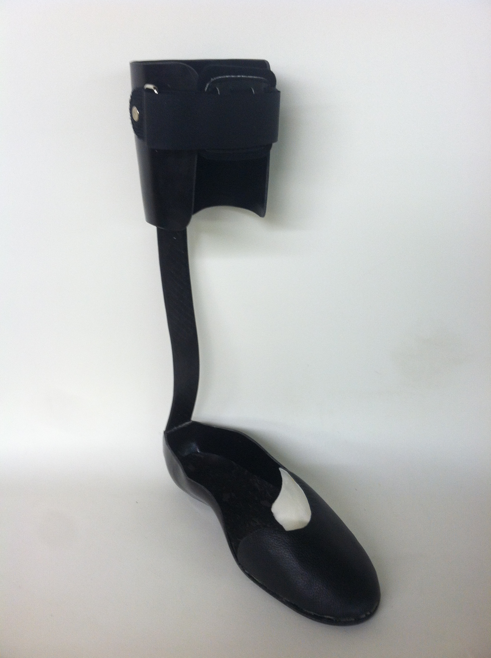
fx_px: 664
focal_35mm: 35
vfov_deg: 52.7
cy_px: 329
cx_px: 246
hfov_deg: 40.6
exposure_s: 1/17
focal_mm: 3.85
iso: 80
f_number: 2.8
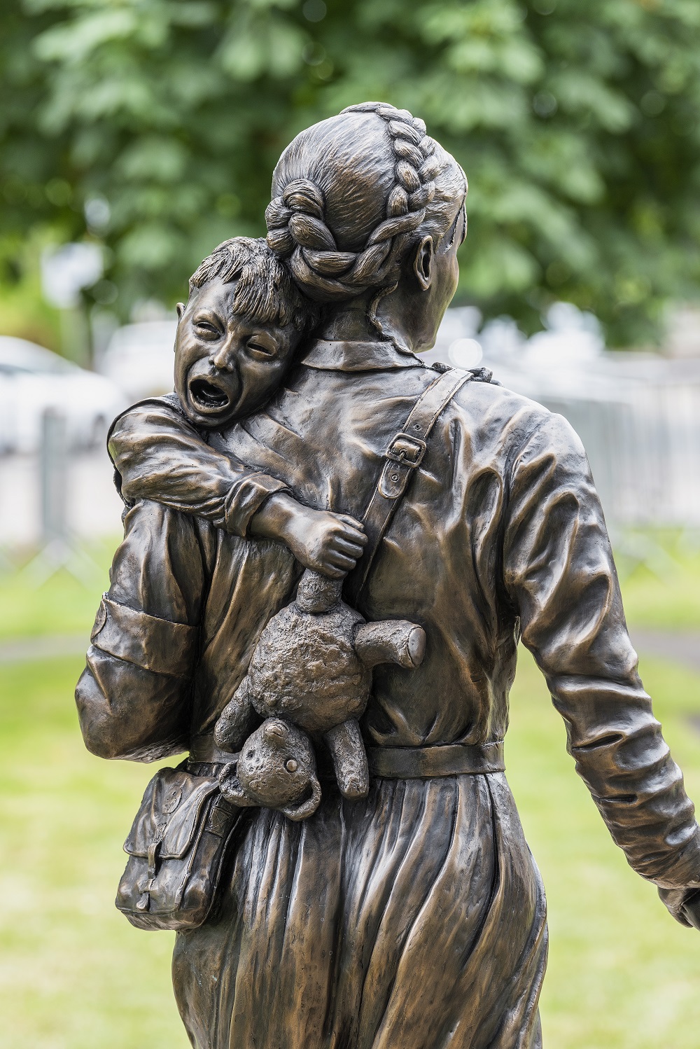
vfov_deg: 14.1
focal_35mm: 145
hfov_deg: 9.5
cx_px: 350
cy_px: 524
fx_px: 4225
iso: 200
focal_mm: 145
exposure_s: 1/125
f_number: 5
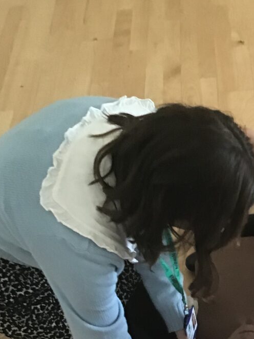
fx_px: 704
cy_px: 290
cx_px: 283
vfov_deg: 26.3
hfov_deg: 19.5
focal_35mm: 72
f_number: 2.4
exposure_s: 1/33
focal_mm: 3.3
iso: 200
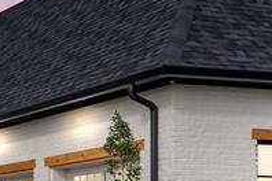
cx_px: -80
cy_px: 252
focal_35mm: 124
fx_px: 937
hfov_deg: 15.7
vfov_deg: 10.7
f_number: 8
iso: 200
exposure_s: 1/500
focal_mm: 24
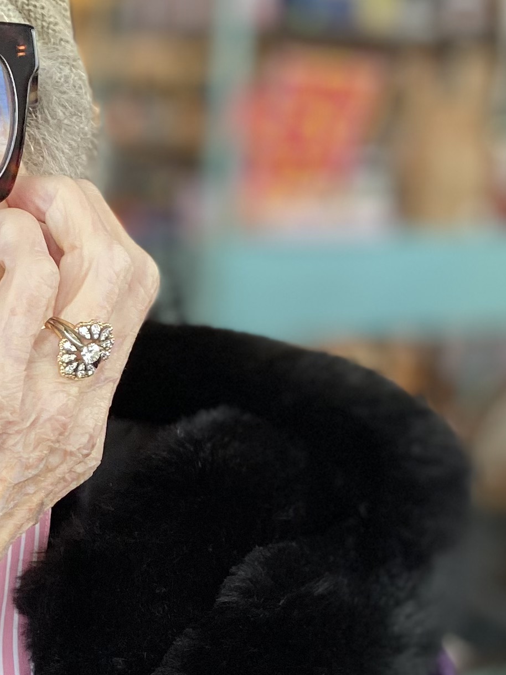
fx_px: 1676
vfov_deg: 22.3
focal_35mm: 86
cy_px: 576
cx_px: -120
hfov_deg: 16.4
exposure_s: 1/60
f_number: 1.8
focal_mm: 4.25
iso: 125
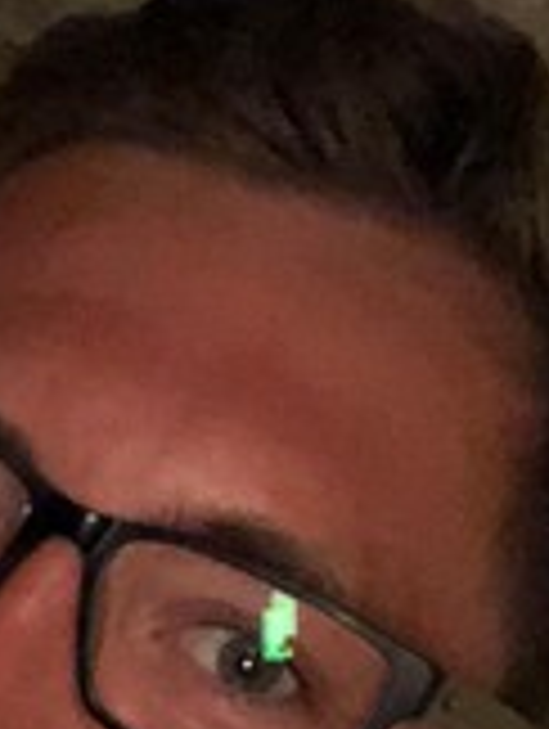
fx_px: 2657
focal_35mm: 126
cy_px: 740
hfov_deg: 11.2
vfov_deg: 15.3
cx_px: -328
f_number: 2.2
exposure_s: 1/17
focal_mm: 2.87
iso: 1250
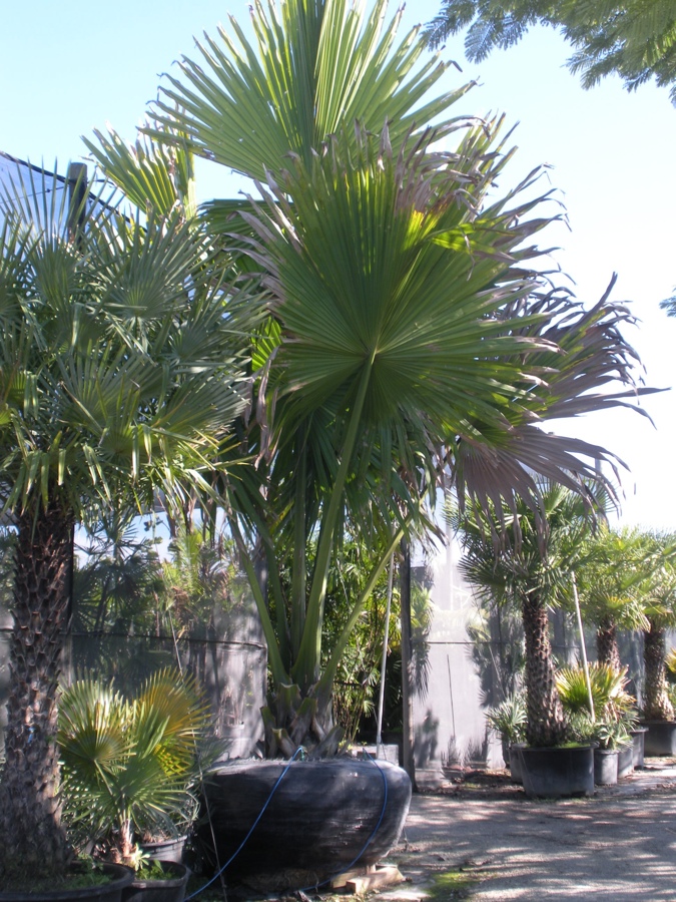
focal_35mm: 44
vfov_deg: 42.9
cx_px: 338
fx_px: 1146
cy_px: 451
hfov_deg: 32.9
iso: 64
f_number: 4
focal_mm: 7.7
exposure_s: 1/87.6
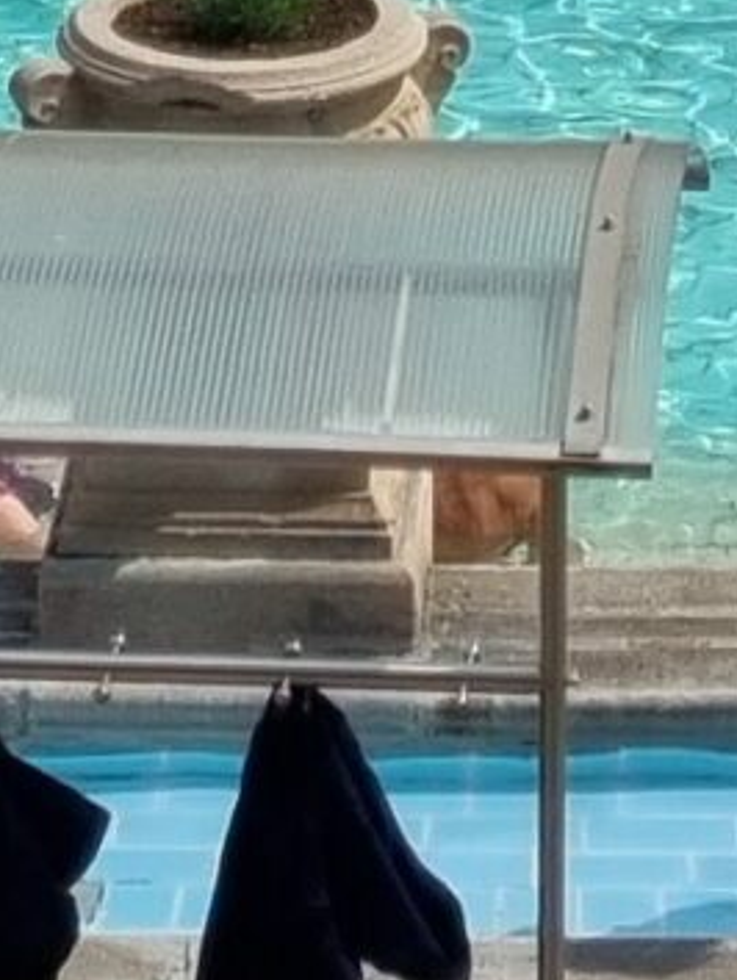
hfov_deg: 7.6
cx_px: 1416
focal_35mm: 188
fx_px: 5330
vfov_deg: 8.1
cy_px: -2467
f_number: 1.8
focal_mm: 5.4
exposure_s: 1/6032
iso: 50
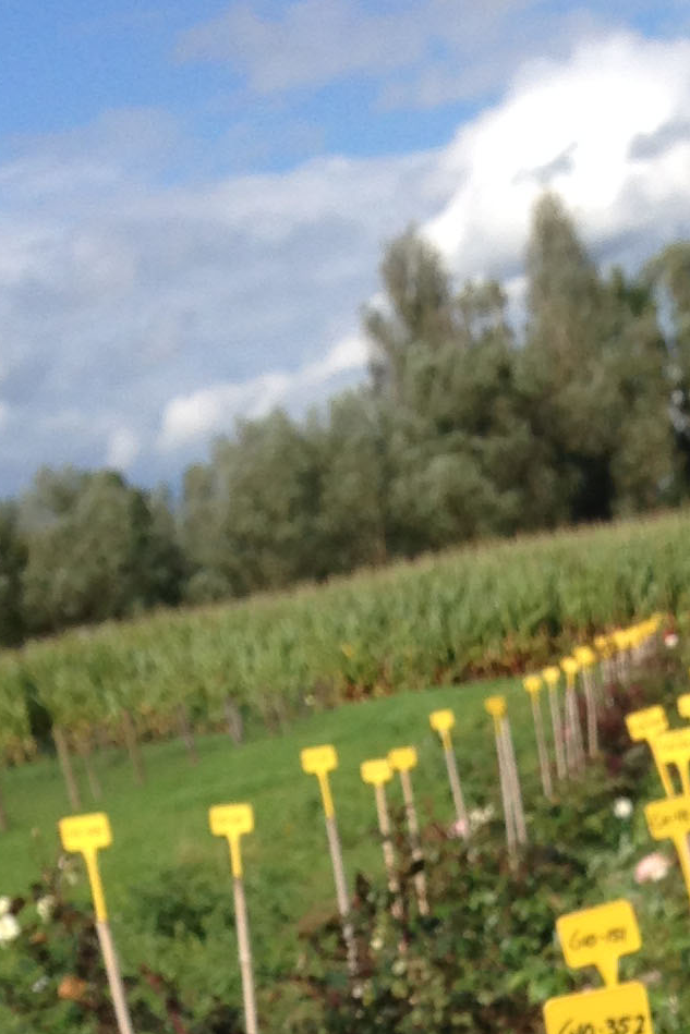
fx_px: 3391
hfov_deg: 11.4
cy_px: 1351
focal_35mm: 118
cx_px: 813
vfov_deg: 16.4
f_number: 2.4
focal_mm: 4.12
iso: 50
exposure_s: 1/1869
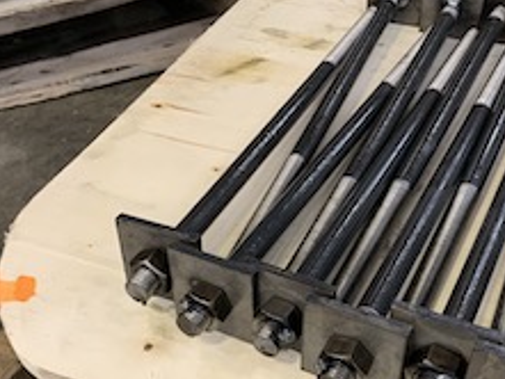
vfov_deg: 30.6
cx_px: 251
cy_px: 267
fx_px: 686
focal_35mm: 47
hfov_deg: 40.4
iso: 250
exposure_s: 1/60
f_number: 1.8
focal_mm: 4.25
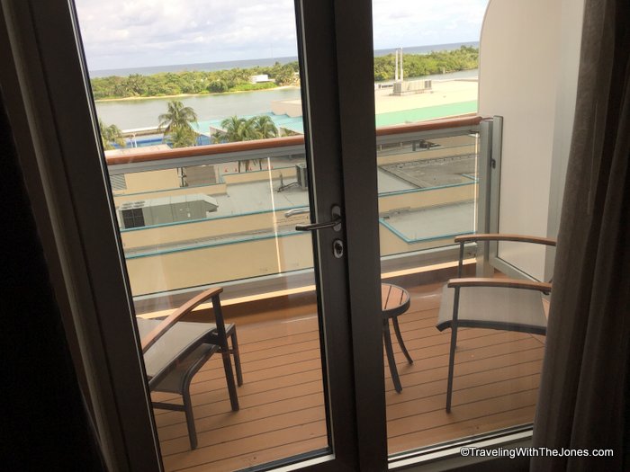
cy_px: 236
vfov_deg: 48.2
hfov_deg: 61.7
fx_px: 528
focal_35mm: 29
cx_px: 315
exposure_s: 1/465
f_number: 2.2
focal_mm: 4.15
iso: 32
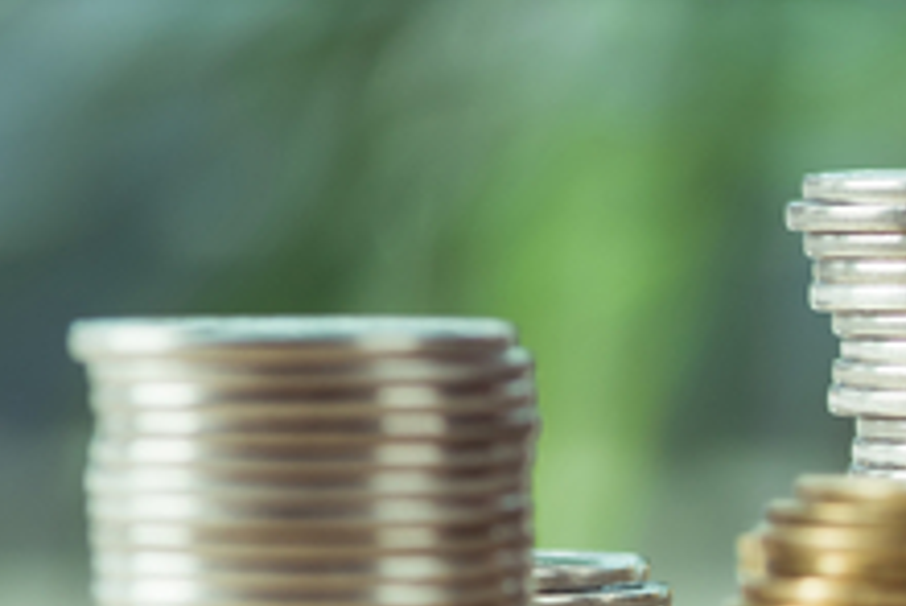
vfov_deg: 2.9
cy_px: 381
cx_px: 1637
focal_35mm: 476
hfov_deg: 4.3
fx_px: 11987
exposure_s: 1/100
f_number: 8
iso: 100
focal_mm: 105
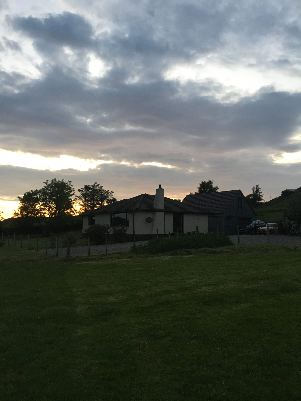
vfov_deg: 61.7
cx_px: 150
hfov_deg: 48.2
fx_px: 336
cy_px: 200
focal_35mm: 29
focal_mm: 4.15
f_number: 2.2
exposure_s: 1/33
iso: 125
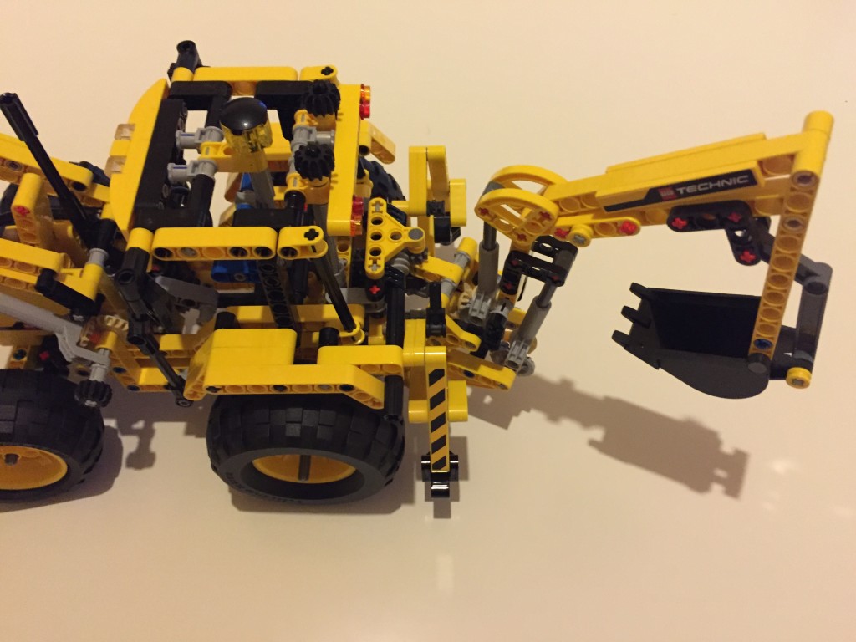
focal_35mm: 29
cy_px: 321
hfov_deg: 61.7
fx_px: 717
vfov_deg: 48.2
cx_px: 428
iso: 320
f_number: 2.2
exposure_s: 1/17
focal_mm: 4.15
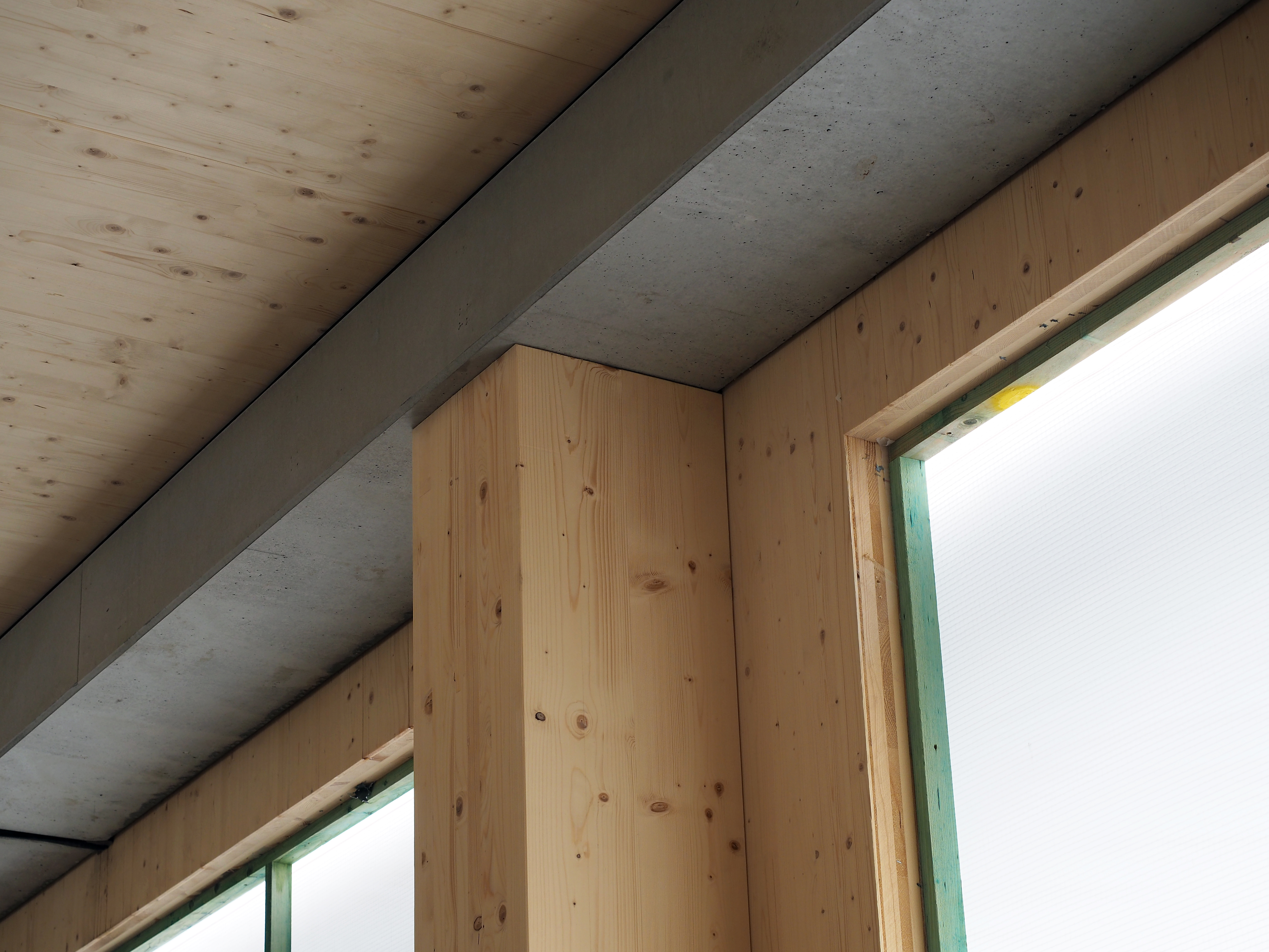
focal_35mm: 80
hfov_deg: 24.4
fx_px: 2933
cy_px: 476
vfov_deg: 18.4
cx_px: 634
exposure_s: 1/30
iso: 200
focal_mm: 40
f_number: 4.5
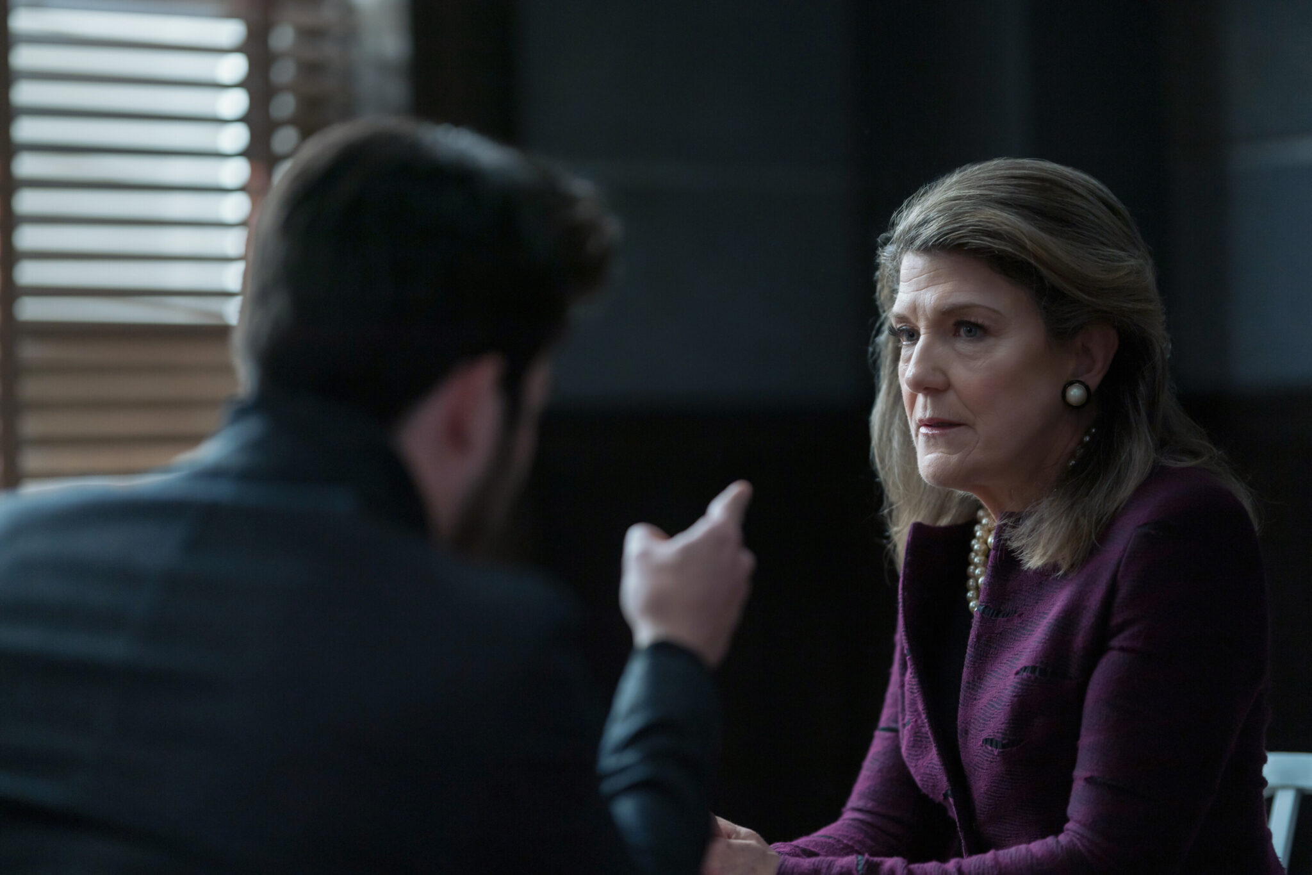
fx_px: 3826
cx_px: 656
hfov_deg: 19.5
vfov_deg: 13.0
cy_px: 438
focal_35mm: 105
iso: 320
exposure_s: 1/200
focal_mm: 105
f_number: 1.4
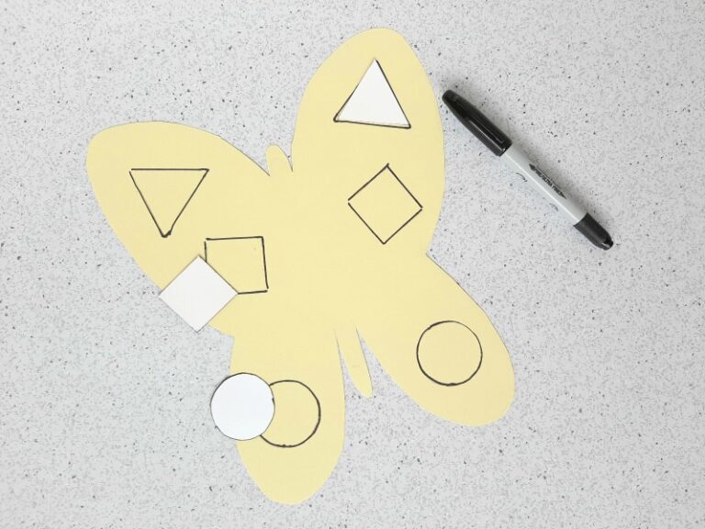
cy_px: 264
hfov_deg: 67.3
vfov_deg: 53.1
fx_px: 530
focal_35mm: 26
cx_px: 352
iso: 125
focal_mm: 3.93
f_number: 1.7
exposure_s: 1/60
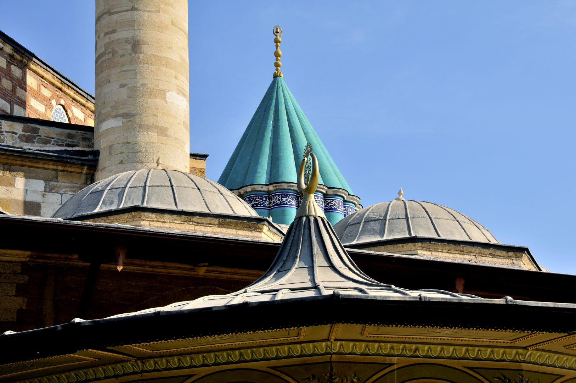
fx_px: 1199
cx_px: 288
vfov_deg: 18.1
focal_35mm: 75
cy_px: 192
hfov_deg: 27.0
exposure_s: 1/320
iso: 200
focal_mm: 50
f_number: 10
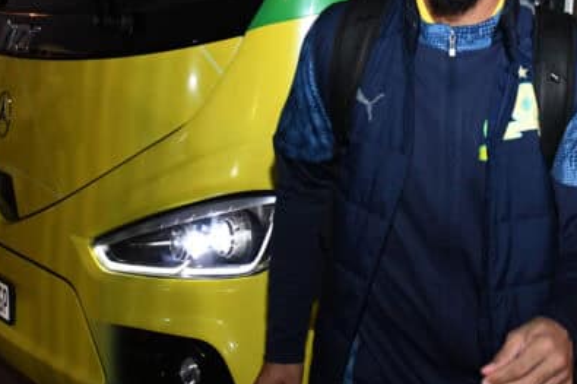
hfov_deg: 28.2
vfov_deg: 19.3
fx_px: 1121
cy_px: 108
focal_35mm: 70
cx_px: 473
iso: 6400
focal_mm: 24
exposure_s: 1/250
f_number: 3.5
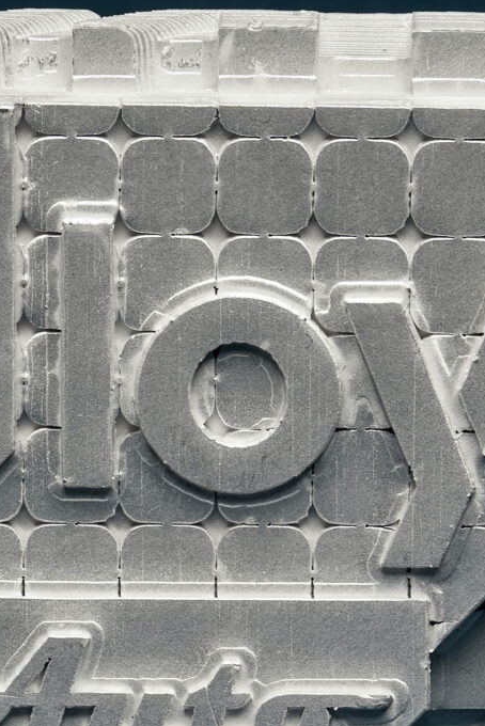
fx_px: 12152
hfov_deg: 2.3
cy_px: 448
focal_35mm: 602
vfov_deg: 3.4
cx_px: 31
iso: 200
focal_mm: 160
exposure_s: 1/5
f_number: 20
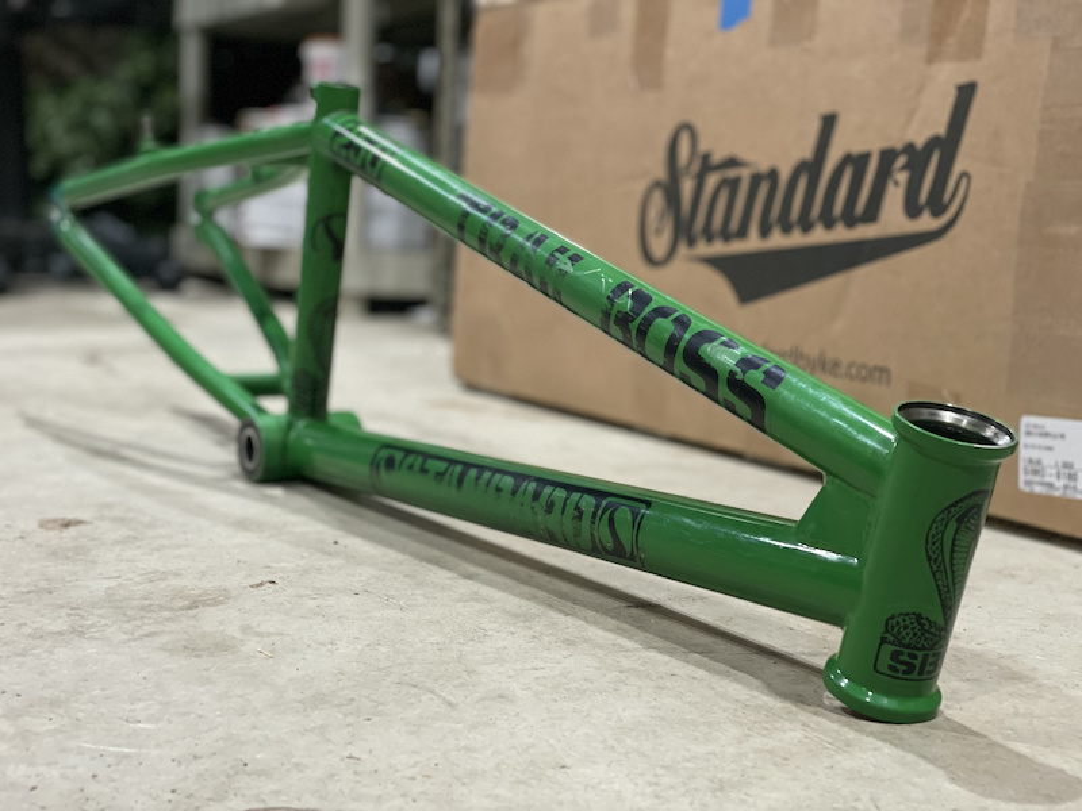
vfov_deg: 28.0
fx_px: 1625
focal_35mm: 52
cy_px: 406
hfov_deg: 36.8
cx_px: 541
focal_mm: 6
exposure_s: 1/38
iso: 400
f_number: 2
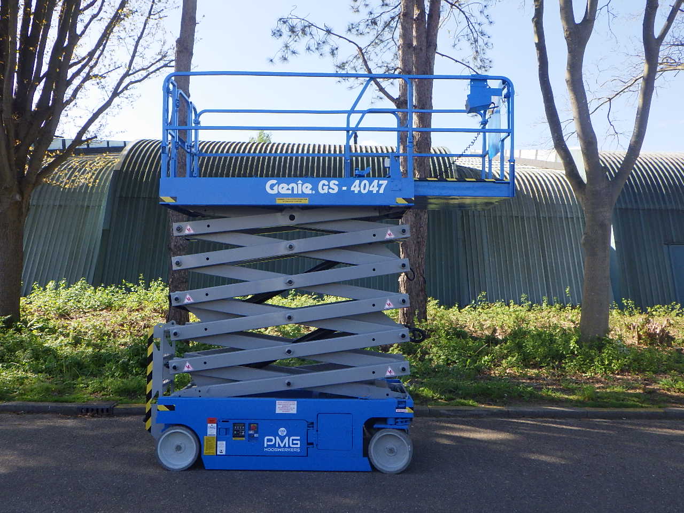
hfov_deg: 63.4
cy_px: 256
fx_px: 553
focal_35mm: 28
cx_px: 342
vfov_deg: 49.7
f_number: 4.2
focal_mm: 5
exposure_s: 1/500
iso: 250
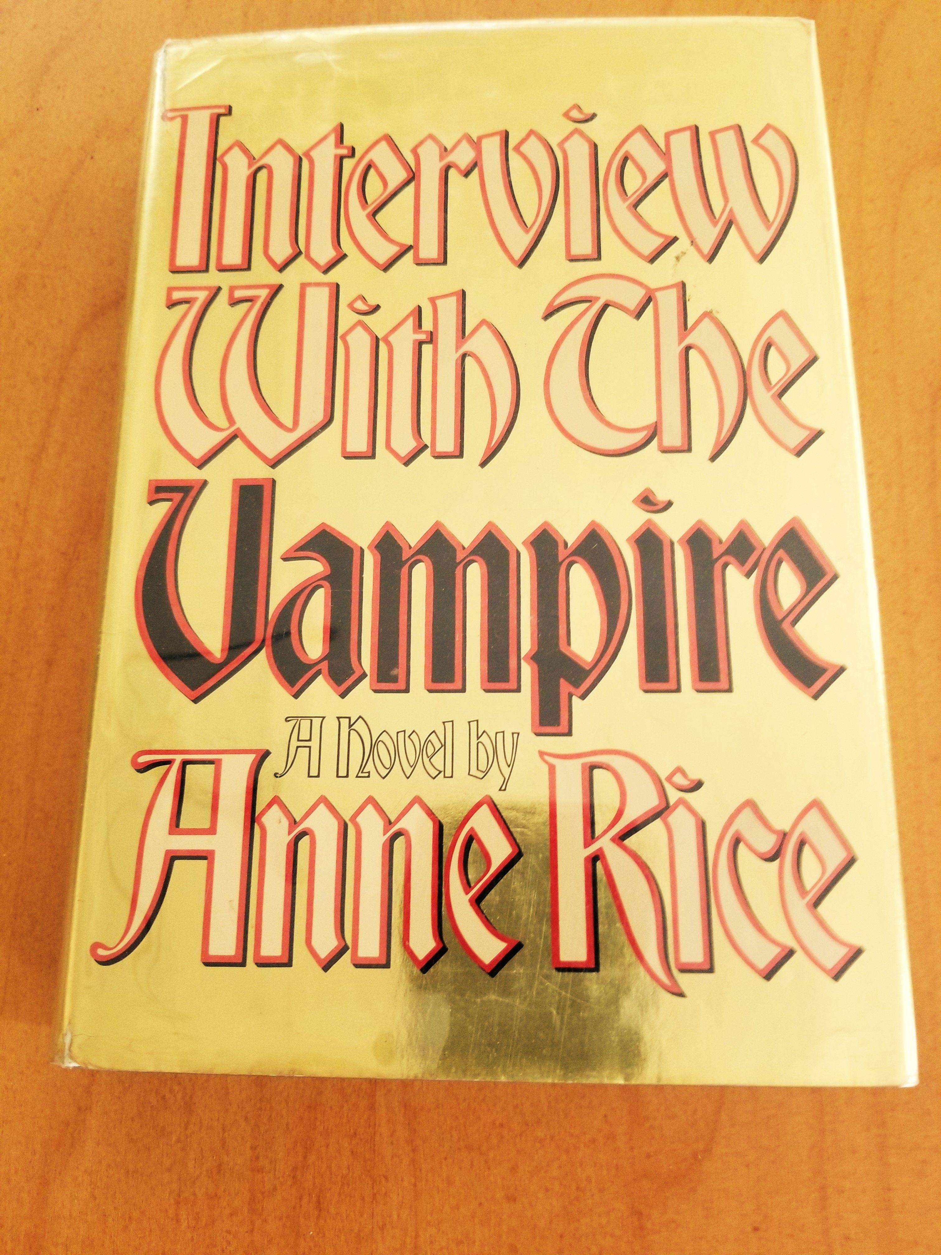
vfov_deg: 67.3
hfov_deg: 53.1
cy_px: 628
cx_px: 470
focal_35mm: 26
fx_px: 942
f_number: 1.7
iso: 200
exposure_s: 1/30
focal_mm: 4.25
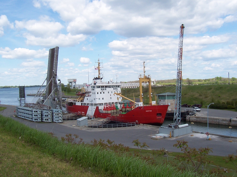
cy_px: 88
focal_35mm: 37
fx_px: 253
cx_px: 118
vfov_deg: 38.7
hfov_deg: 50.1
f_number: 5.6
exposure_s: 1/500
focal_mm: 5.6
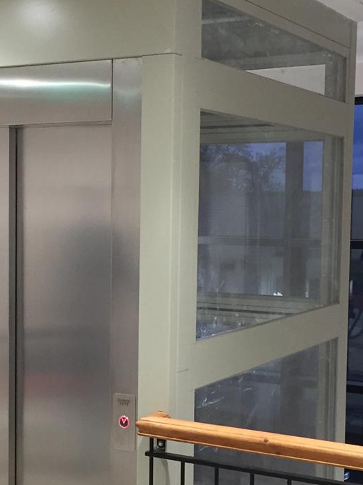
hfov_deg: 21.4
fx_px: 951
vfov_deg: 28.5
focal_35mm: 68
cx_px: 83
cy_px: 276
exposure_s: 1/33
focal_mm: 4.15
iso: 160
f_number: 2.2
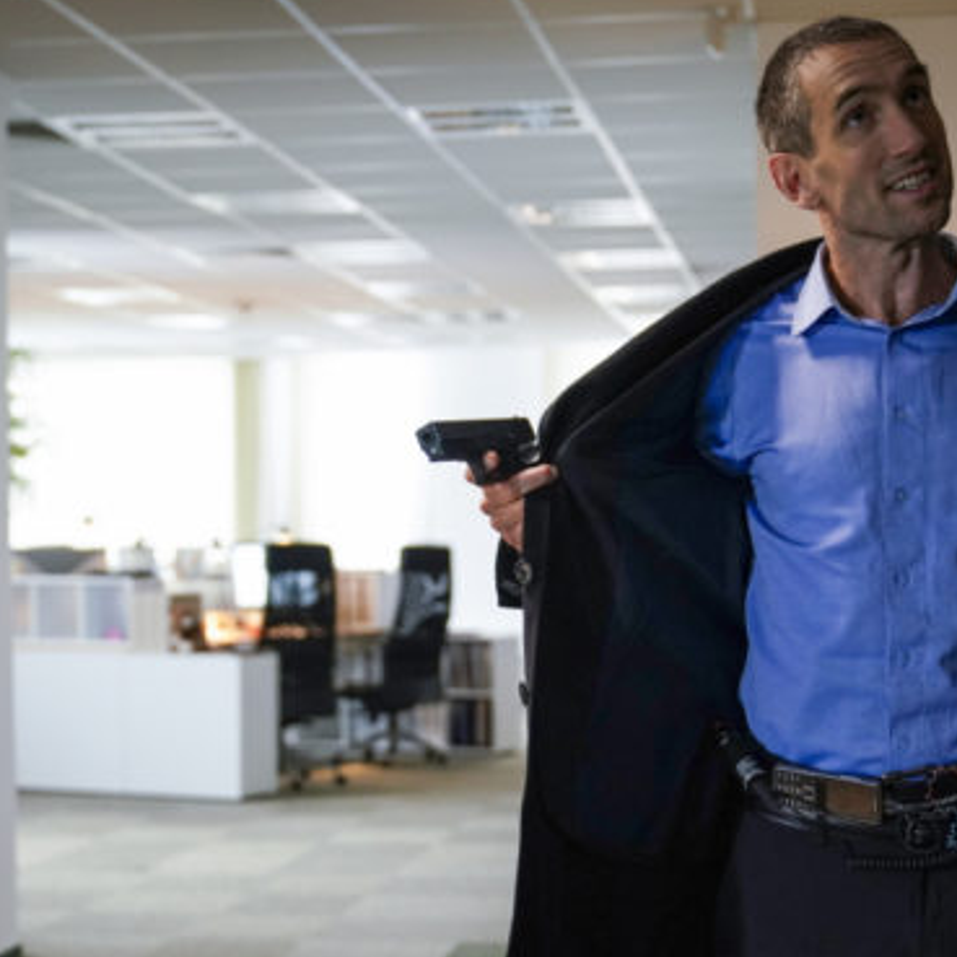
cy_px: 625
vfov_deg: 22.7
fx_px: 2377
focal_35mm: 76
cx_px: 488
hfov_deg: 22.8
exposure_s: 1/200
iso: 2000
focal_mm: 43
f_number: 2.8
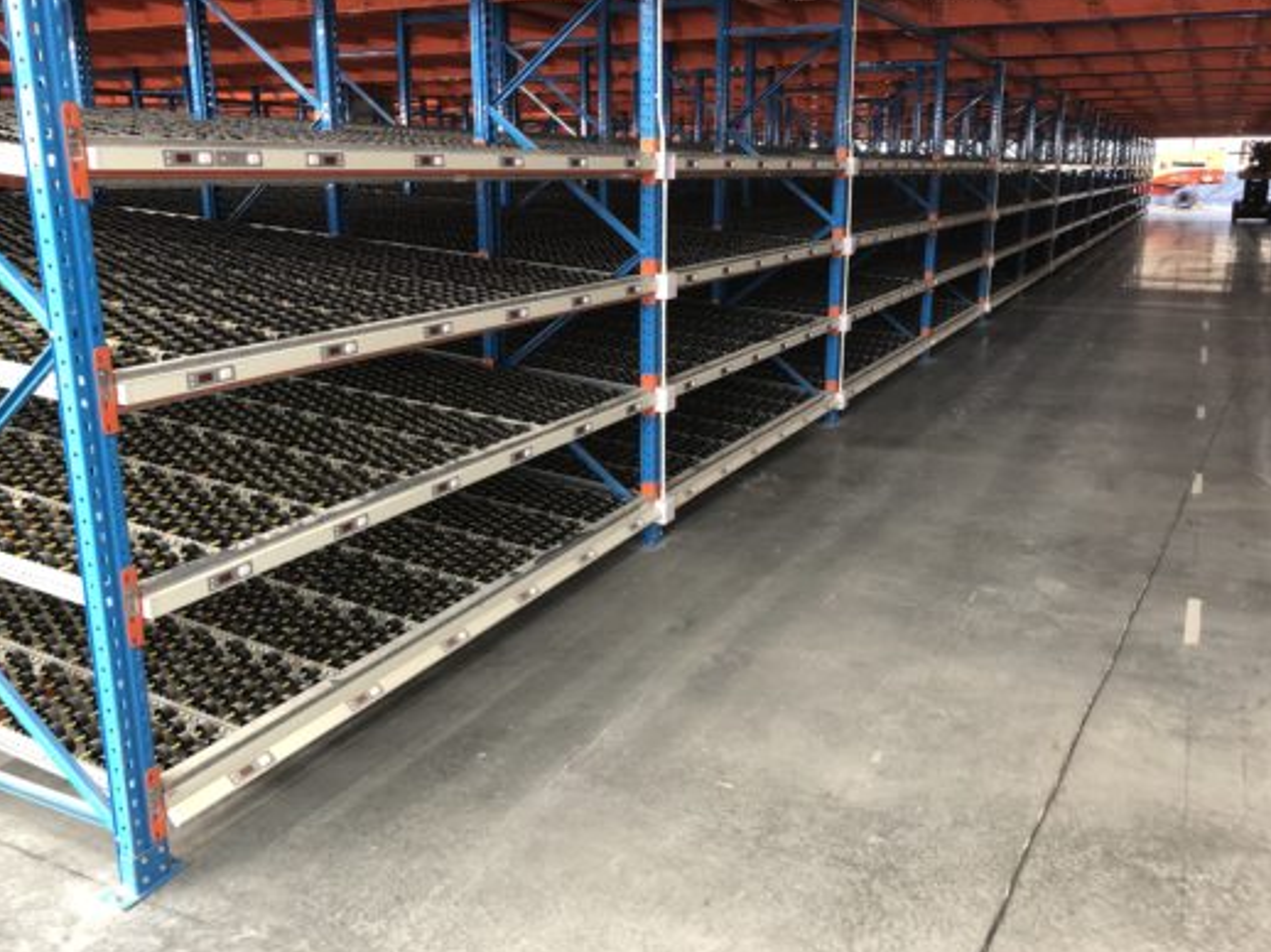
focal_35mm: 30
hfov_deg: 60.0
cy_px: 454
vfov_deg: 46.7
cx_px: 656
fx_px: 1101
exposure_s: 1/17
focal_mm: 4
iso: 64
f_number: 1.8
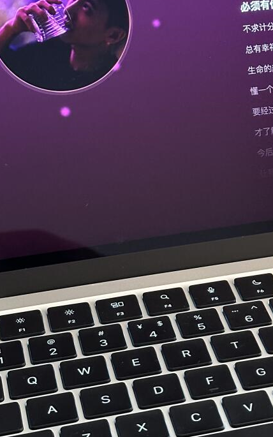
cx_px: 249
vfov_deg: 19.3
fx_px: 1274
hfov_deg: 12.1
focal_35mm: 107
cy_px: 102
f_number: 1.78
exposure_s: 1/36
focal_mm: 6.86
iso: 500
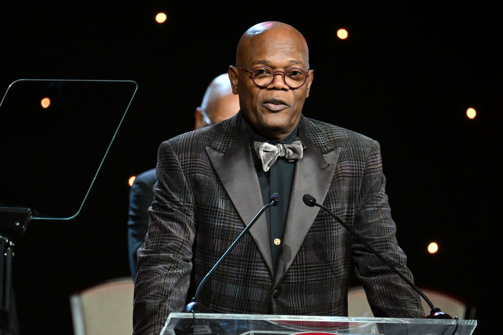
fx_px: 8380
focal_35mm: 600
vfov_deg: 2.3
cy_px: 168
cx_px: 252
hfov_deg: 3.4
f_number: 5.6
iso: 2500
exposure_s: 1/200
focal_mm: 400
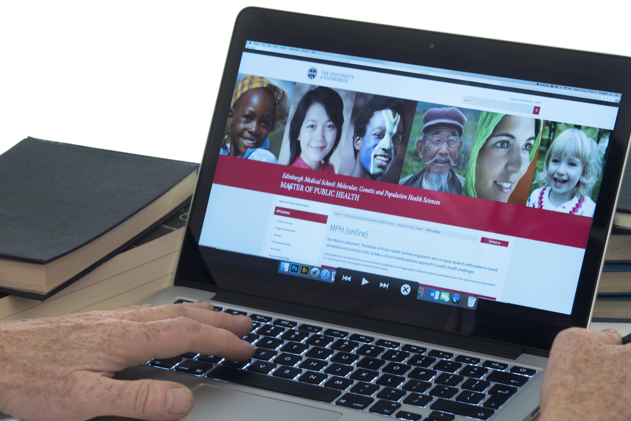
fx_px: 2489
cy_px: 243
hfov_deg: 14.4
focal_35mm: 142
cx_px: 330
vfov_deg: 9.7
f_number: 9
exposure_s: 1/8
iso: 800
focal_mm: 120
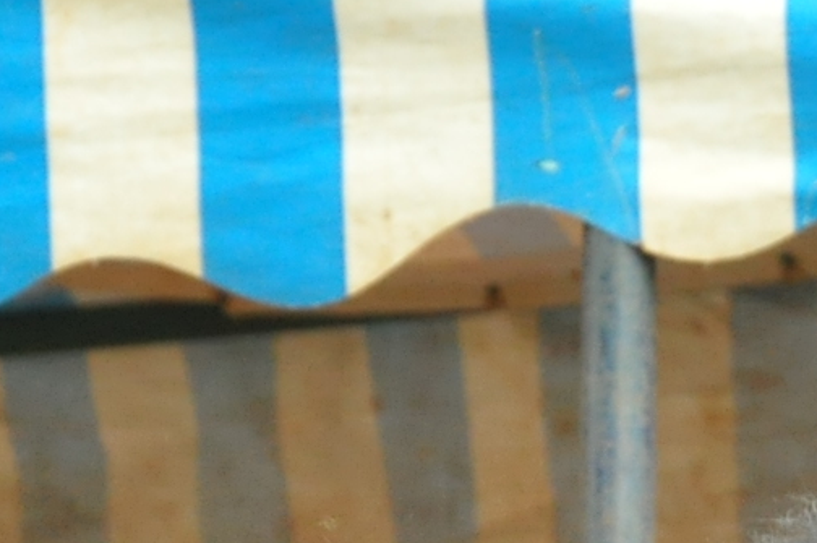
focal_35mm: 625
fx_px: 14170
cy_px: 1086
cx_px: 1255
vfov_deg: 2.2
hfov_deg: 3.3
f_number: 9
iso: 1600
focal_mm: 98
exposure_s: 1/200
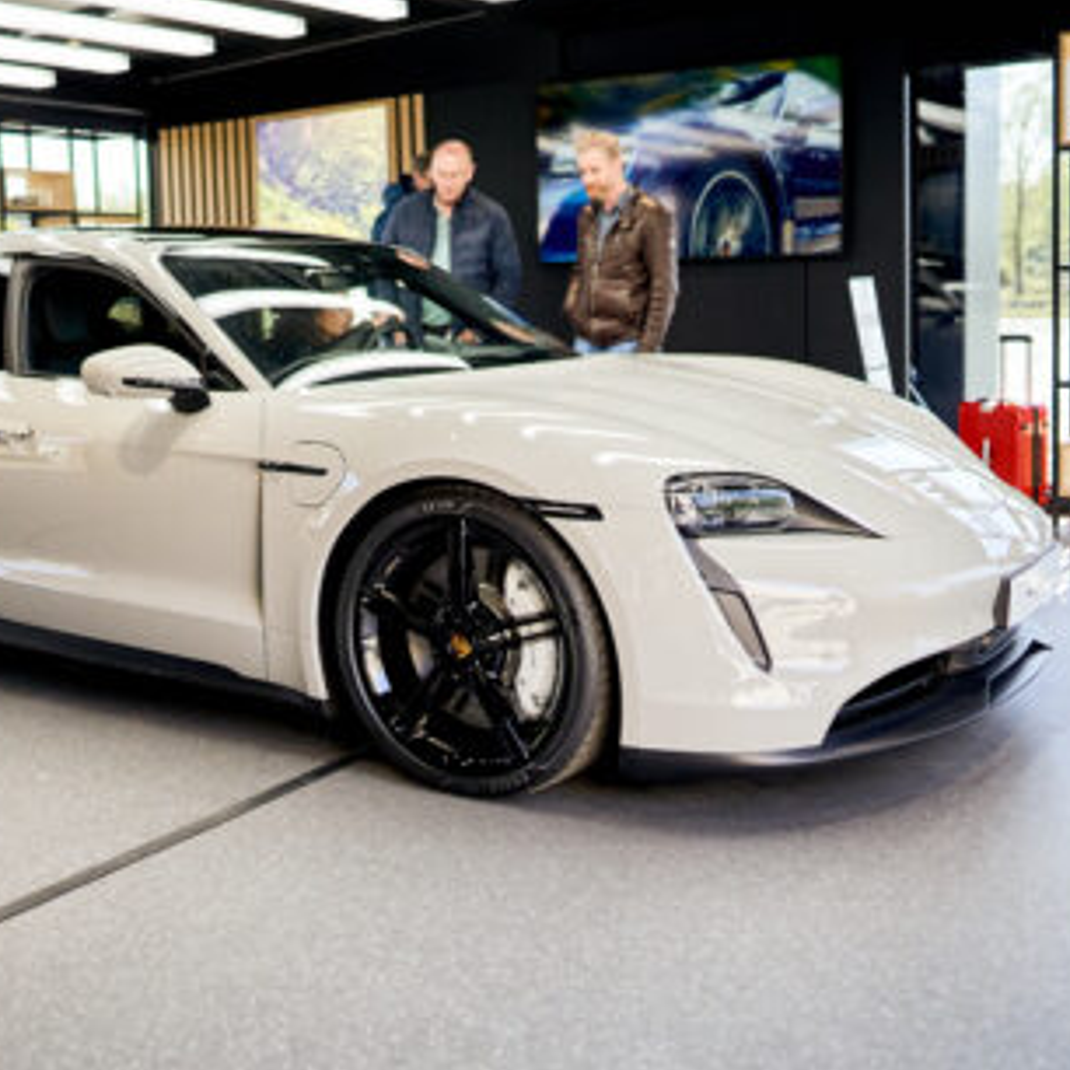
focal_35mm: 40
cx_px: 409
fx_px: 1399
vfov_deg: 41.7
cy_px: 430
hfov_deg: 41.6
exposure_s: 1/5000
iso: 800
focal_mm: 24
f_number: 1.4
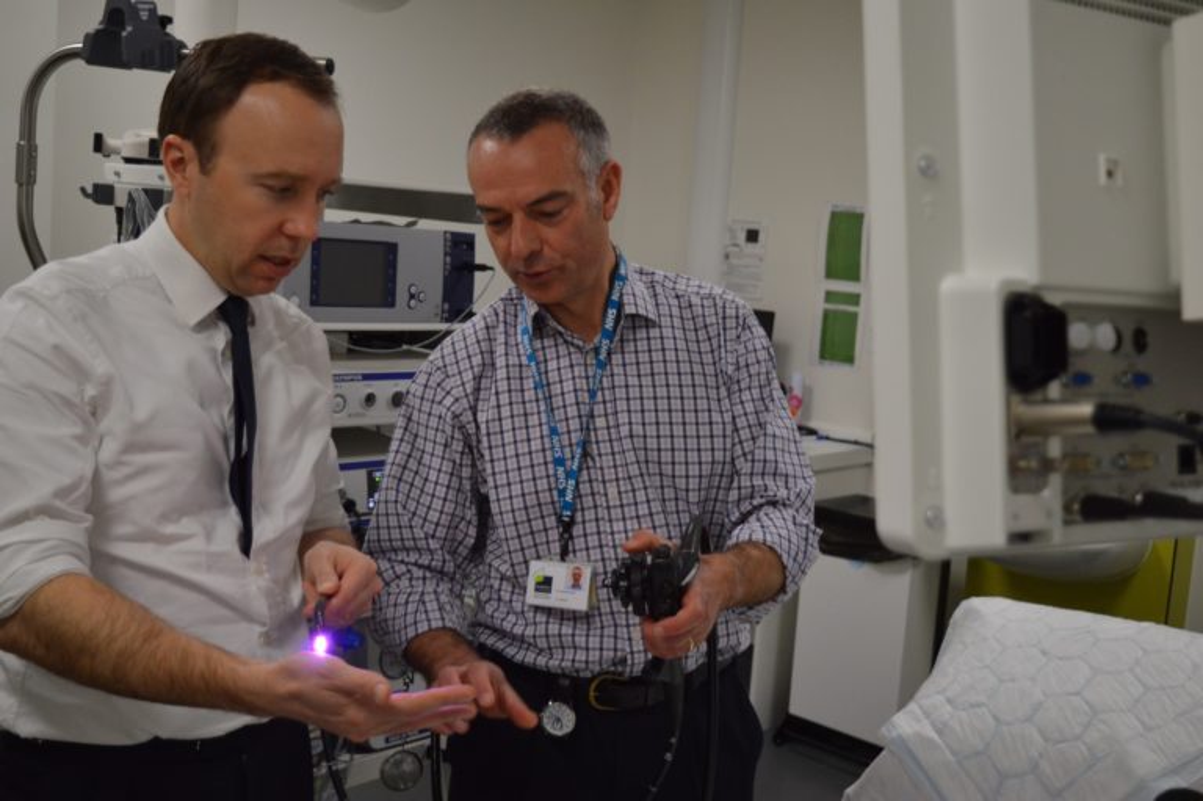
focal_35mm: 39
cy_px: 400
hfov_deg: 49.6
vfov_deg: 34.2
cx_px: 602
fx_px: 1302
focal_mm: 26
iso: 900
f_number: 4
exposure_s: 1/60
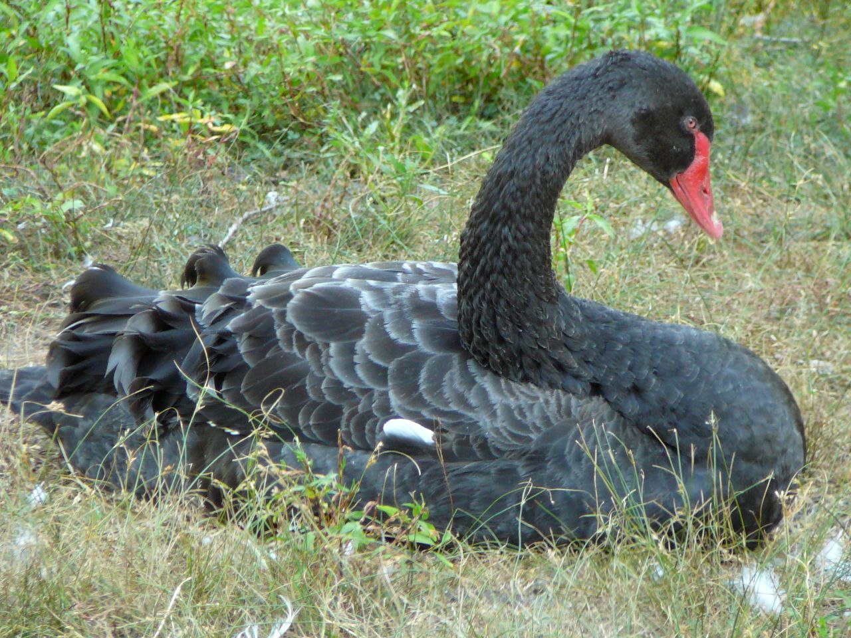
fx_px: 6294
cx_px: 426
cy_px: 319
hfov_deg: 7.7
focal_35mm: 256
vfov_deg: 5.8
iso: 160
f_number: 4.1
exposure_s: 1/30
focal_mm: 38
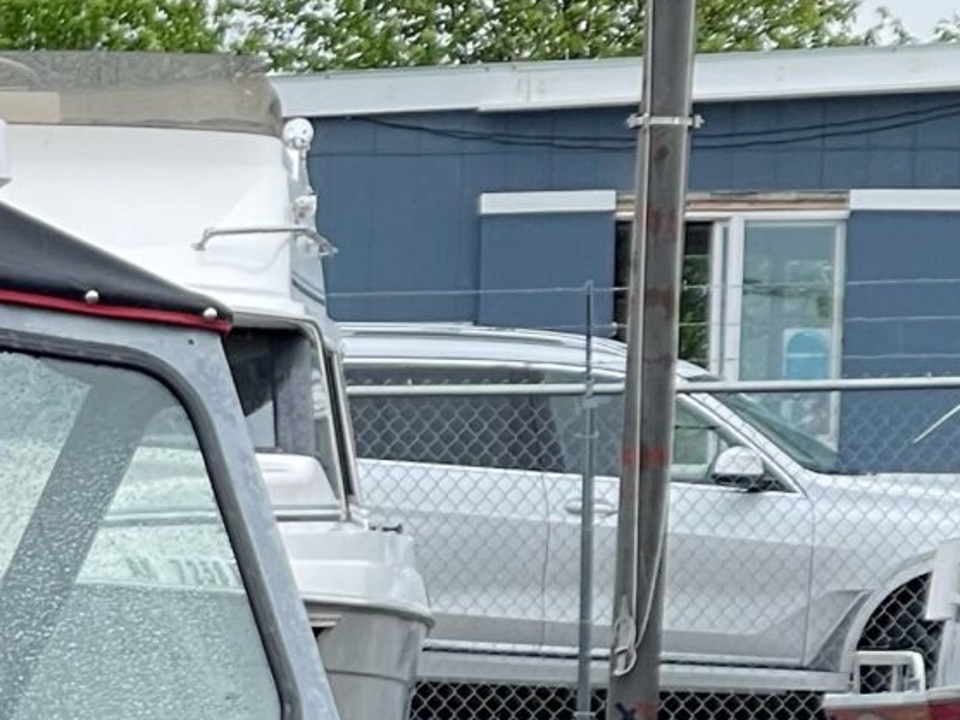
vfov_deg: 5.0
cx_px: -848
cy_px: 1096
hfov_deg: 6.6
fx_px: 8155
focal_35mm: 294
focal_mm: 7.5
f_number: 2.2
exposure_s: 1/267
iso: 20
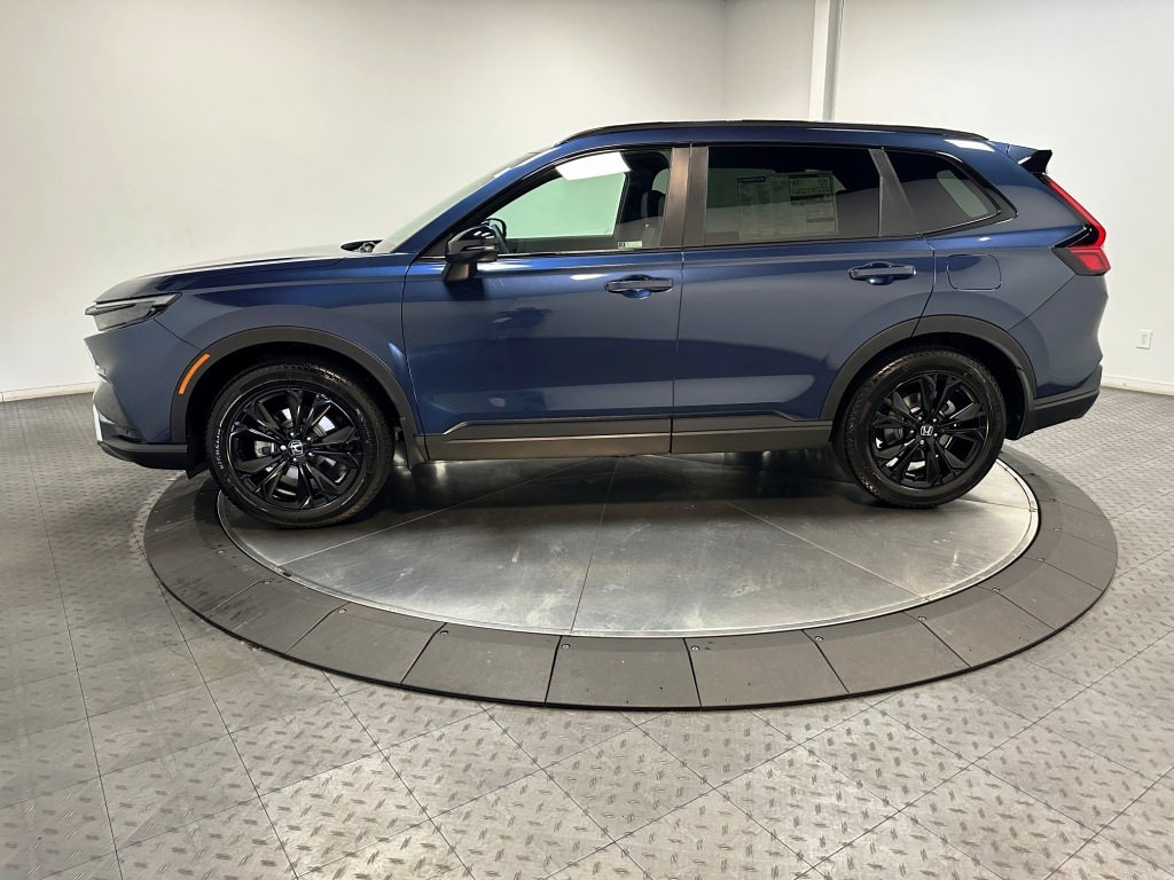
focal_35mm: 24
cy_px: 440
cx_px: 587
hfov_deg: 71.6
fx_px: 814
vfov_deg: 56.8
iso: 500
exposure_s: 1/60
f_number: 1.78
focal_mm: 6.86
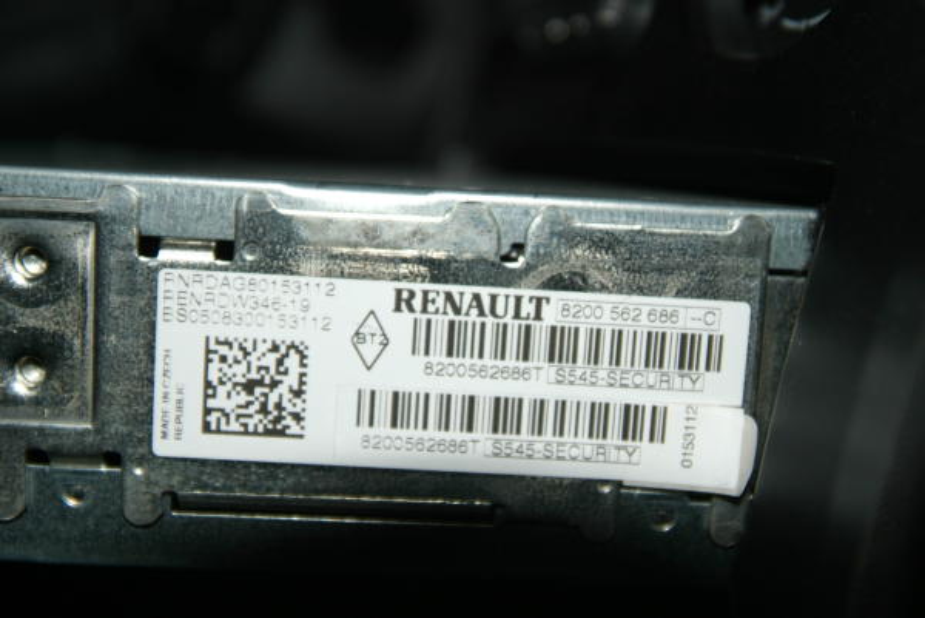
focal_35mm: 53
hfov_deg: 37.5
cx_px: 462
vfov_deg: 25.6
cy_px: 309
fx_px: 1363
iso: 200
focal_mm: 35
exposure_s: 1/60
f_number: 4
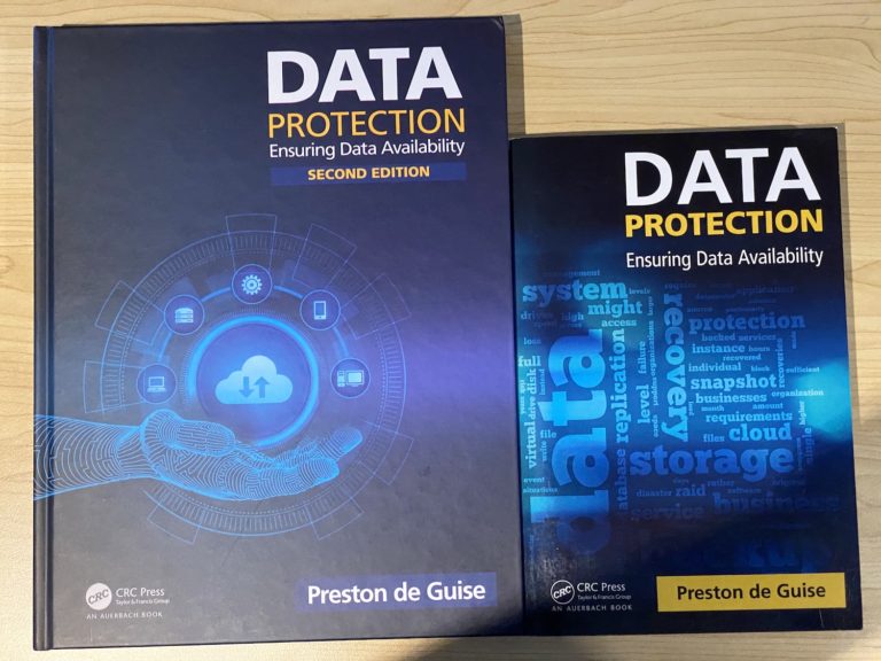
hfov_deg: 36.8
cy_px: 330
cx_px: 440
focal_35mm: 52
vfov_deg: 28.0
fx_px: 1323
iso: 500
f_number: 2
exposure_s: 1/60
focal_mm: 6
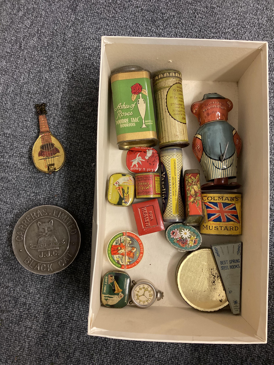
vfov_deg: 63.4
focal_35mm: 28
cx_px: 137
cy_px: 182
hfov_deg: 49.7
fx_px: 296
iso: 250
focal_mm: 3.99
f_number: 1.8
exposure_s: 1/33
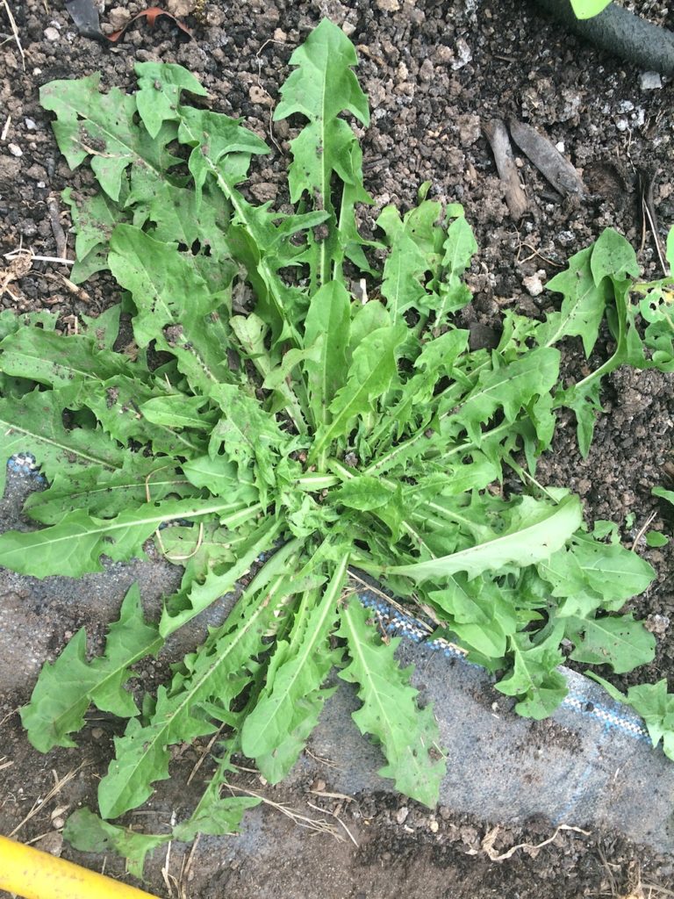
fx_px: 753
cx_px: 337
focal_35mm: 29
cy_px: 450
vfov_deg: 61.7
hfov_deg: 48.2
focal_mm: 4.15
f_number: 2.2
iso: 32
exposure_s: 1/155
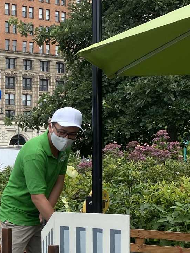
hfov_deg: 18.5
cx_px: -71
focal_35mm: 73
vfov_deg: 26.2
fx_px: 534
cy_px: 203
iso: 32
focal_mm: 4.25
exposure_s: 1/1727
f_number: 1.8
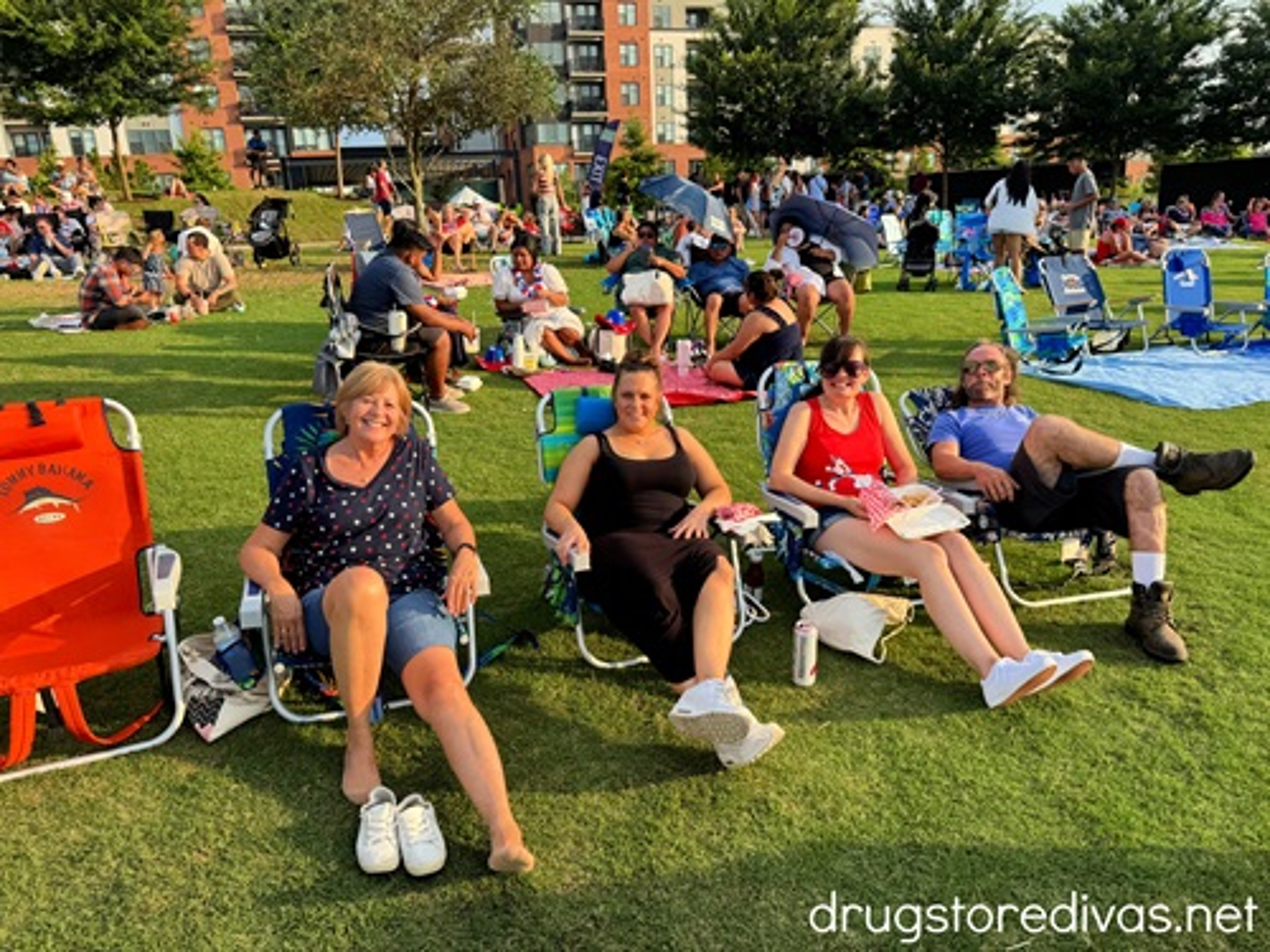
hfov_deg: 71.6
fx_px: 881
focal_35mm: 24
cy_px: 476
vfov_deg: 56.8
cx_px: 635
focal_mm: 6.76
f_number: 1.78
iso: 80
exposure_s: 1/1488
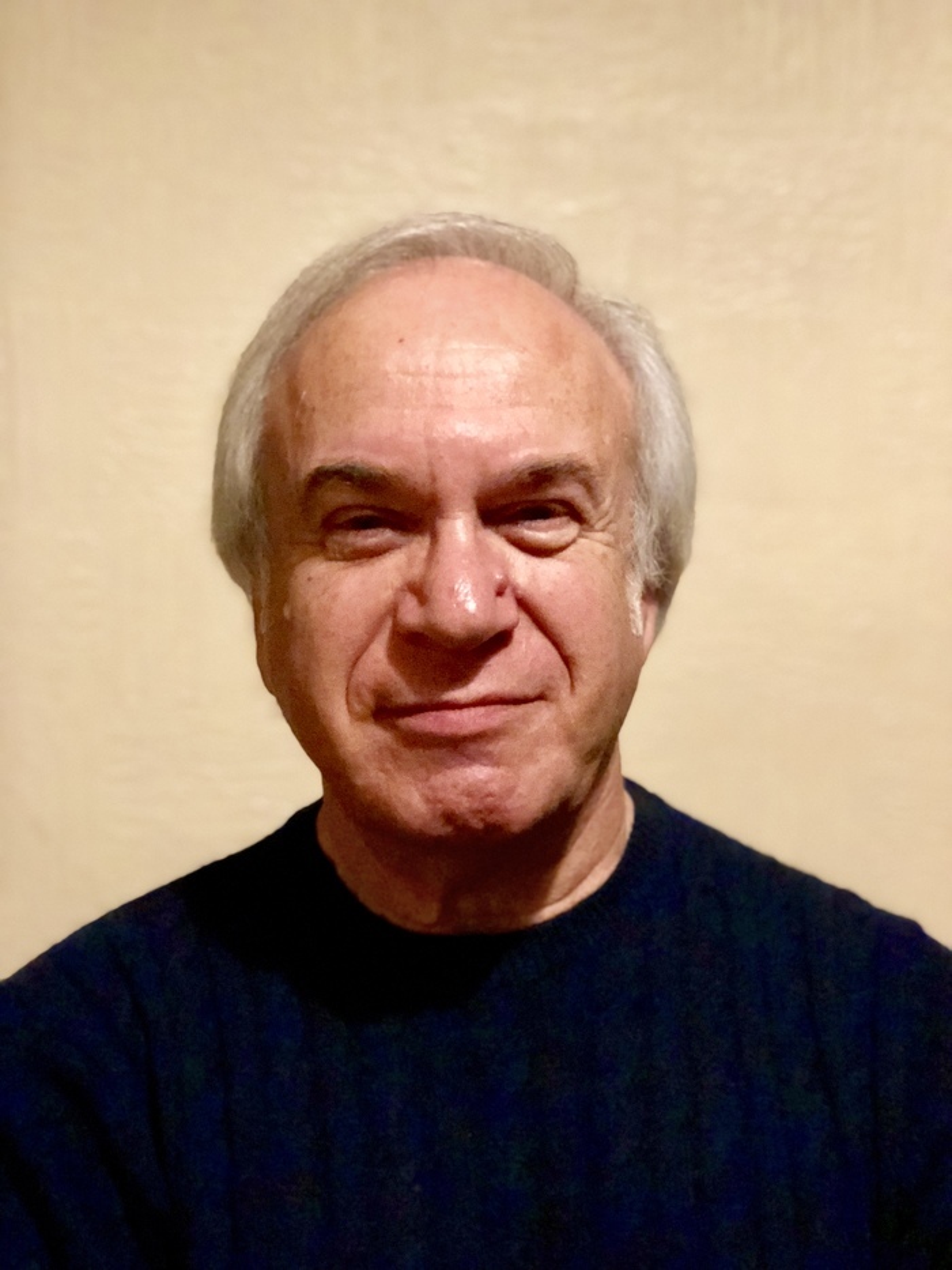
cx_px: 476
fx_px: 2090
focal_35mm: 57
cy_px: 635
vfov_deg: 33.8
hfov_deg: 25.7
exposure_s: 1/50
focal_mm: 6.6
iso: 1250
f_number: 2.8
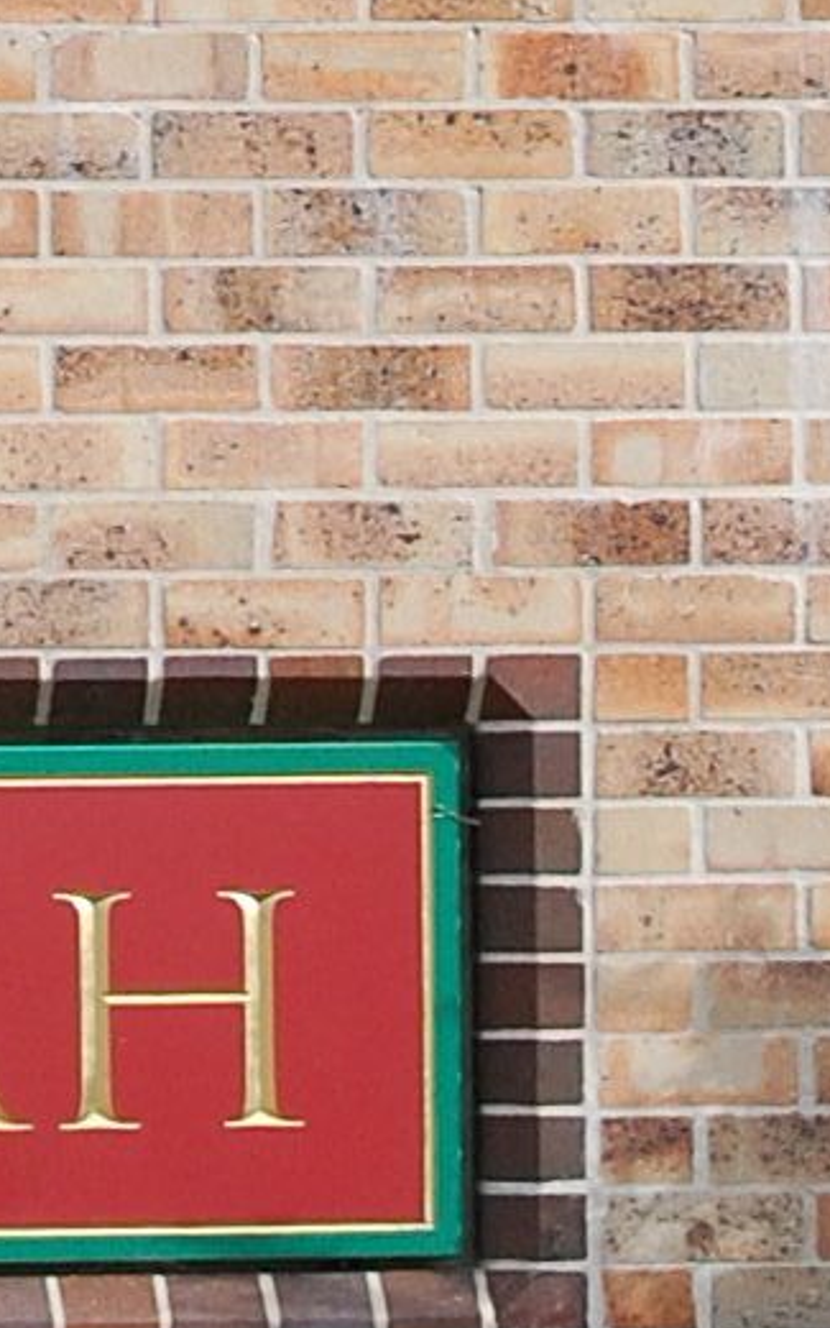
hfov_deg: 2.1
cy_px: -1175
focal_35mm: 619
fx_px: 22403
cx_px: -976
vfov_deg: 3.4
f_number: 10
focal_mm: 70
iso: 320
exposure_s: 1/250
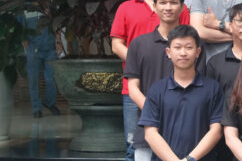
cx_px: 320
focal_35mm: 111
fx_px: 746
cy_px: 94
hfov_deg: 17.3
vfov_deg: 12.3
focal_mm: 23
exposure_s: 1/400
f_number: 3.6
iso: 320
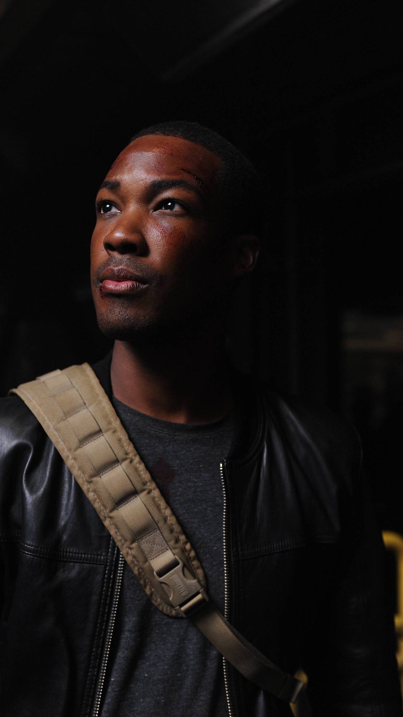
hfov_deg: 23.5
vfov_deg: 40.6
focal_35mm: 51
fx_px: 969
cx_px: 189
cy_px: 356
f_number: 3.5
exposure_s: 1/320
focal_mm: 48
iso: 1600
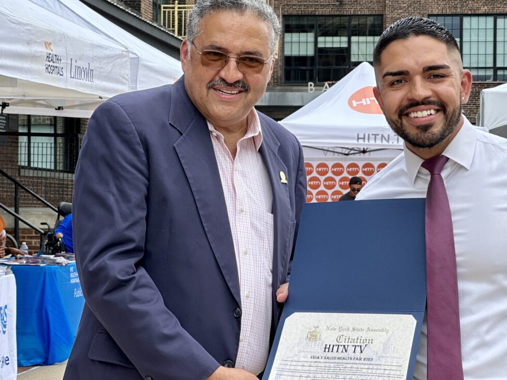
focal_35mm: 120
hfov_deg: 16.4
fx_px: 1757
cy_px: 249
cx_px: 327
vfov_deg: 12.3
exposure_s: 1/264
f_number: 2.8
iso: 32
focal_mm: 9
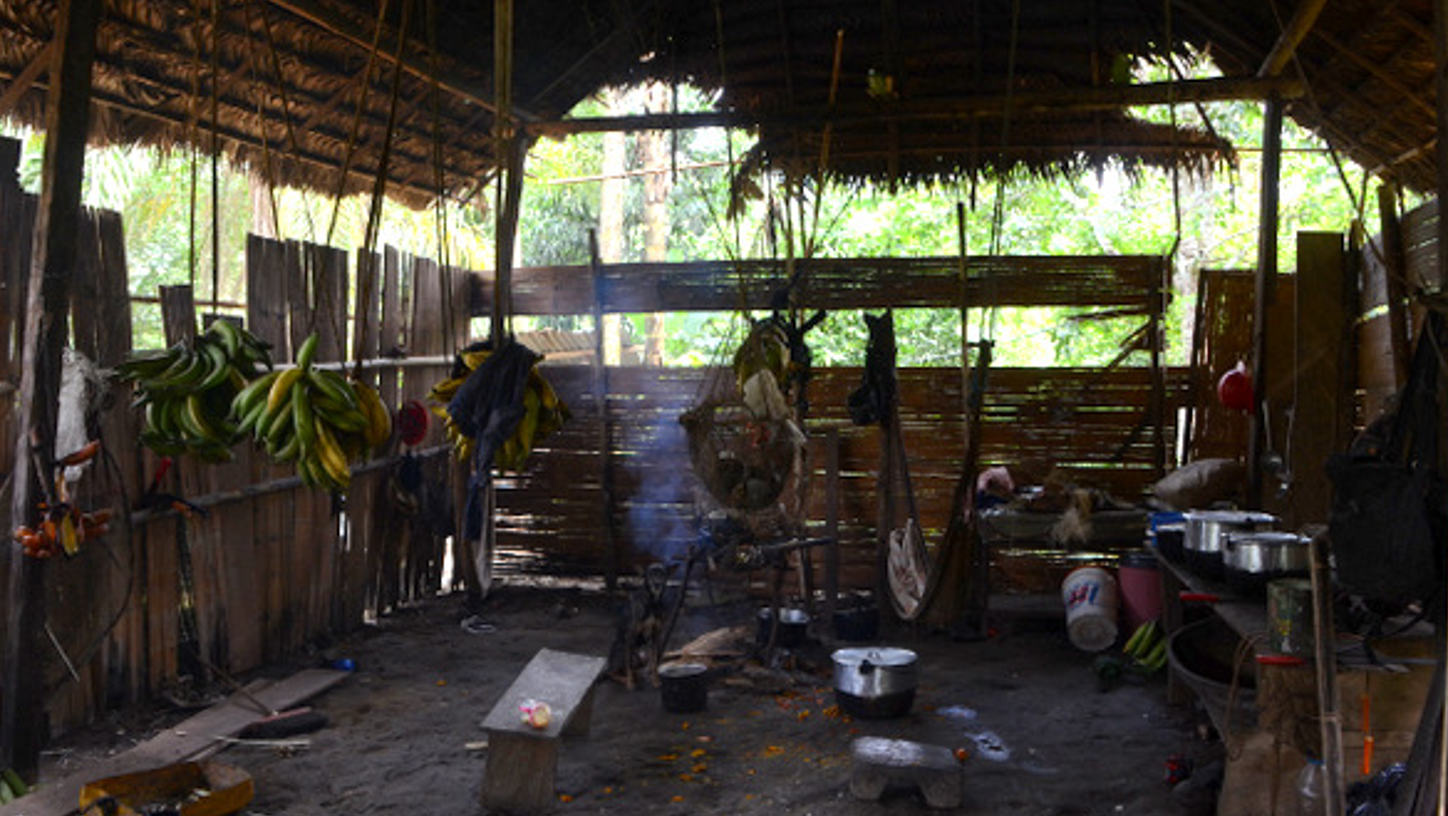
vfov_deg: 40.1
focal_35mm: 29
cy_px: 347
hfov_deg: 66.0
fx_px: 1114
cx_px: 736
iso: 400
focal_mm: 18
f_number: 5
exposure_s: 1/100
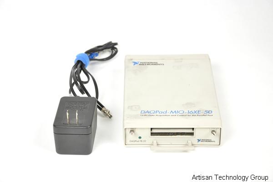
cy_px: 91
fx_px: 705
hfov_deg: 21.9
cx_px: 136
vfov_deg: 14.7
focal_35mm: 93
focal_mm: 62
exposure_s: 1/200
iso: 200
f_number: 8
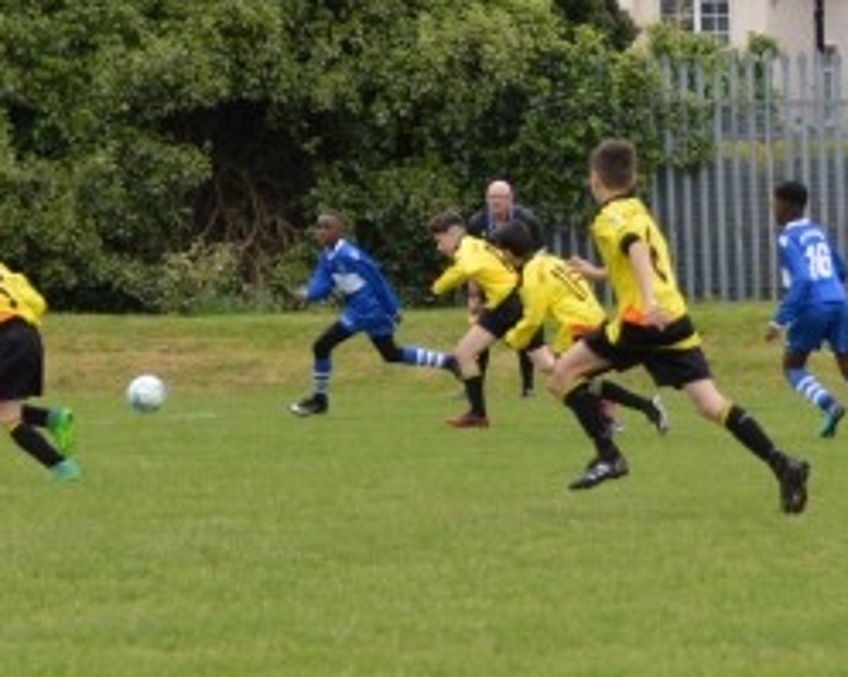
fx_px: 5652
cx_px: 718
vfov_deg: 6.9
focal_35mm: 225
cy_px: 332
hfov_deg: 8.6
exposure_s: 1/1250
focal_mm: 55
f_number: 5.6
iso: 400
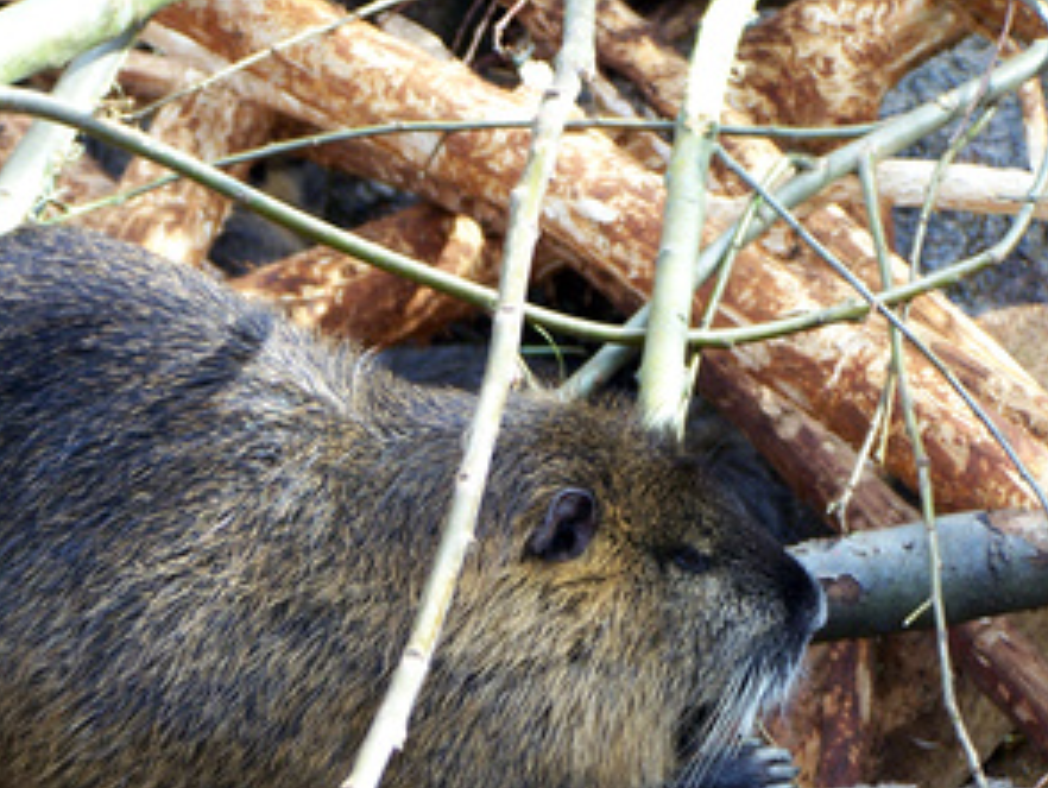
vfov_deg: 9.3
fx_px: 4818
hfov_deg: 12.4
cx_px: 431
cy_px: 528
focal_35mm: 159
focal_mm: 19.4
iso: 80
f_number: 3.3
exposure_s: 1/60
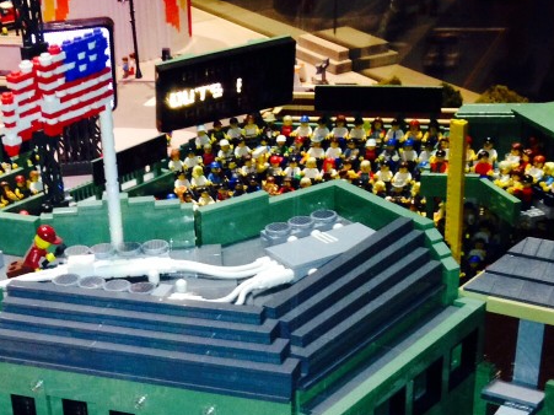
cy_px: 441
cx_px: 57
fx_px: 1200
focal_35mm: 75
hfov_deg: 25.2
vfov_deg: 18.9
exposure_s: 1/20
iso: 125
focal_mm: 4.12
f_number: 2.4
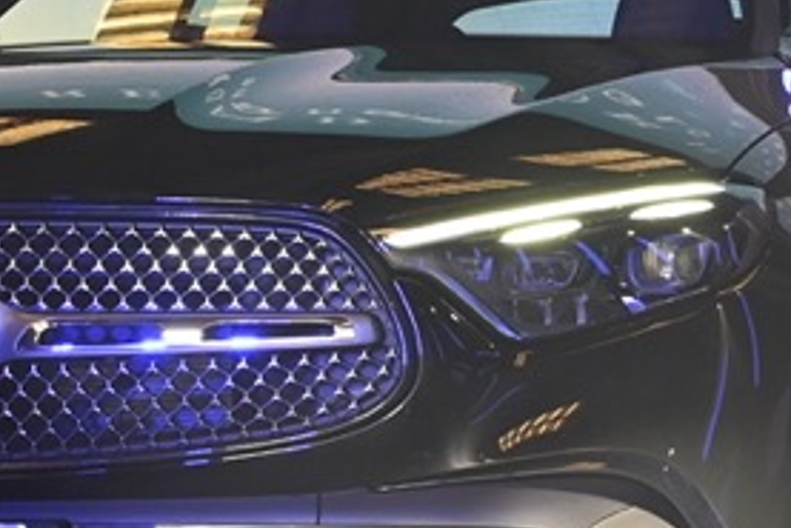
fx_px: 2946
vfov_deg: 10.1
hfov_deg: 15.3
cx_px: 474
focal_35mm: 134
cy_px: -70
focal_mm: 29
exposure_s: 1/30
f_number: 13
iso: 1600
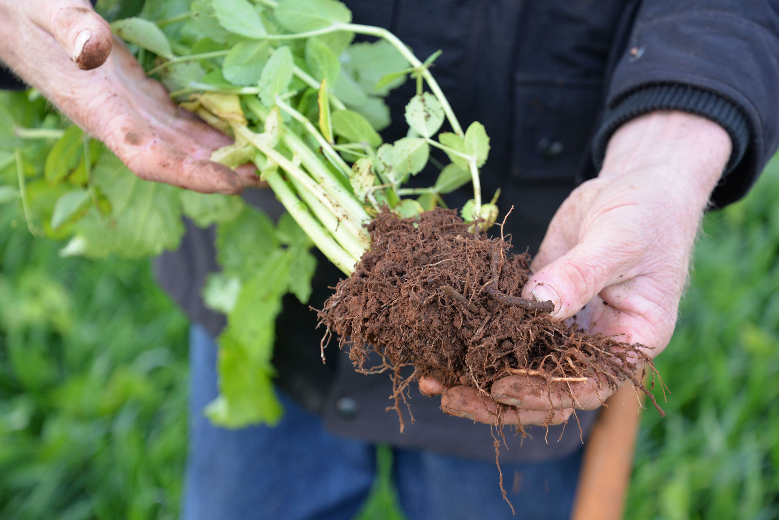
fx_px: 1472
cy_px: 260
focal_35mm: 68
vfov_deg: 20.0
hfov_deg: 29.6
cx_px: 390
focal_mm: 68
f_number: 5
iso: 400
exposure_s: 1/100
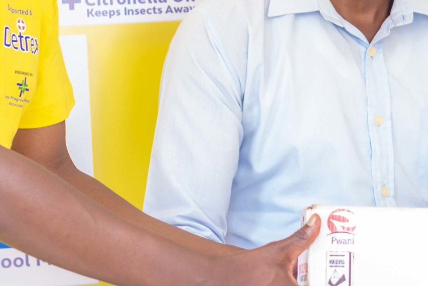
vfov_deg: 6.1
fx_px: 2675
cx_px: 365
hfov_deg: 9.1
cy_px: 42
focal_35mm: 225
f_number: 3.2
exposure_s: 1/100
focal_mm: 50
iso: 400
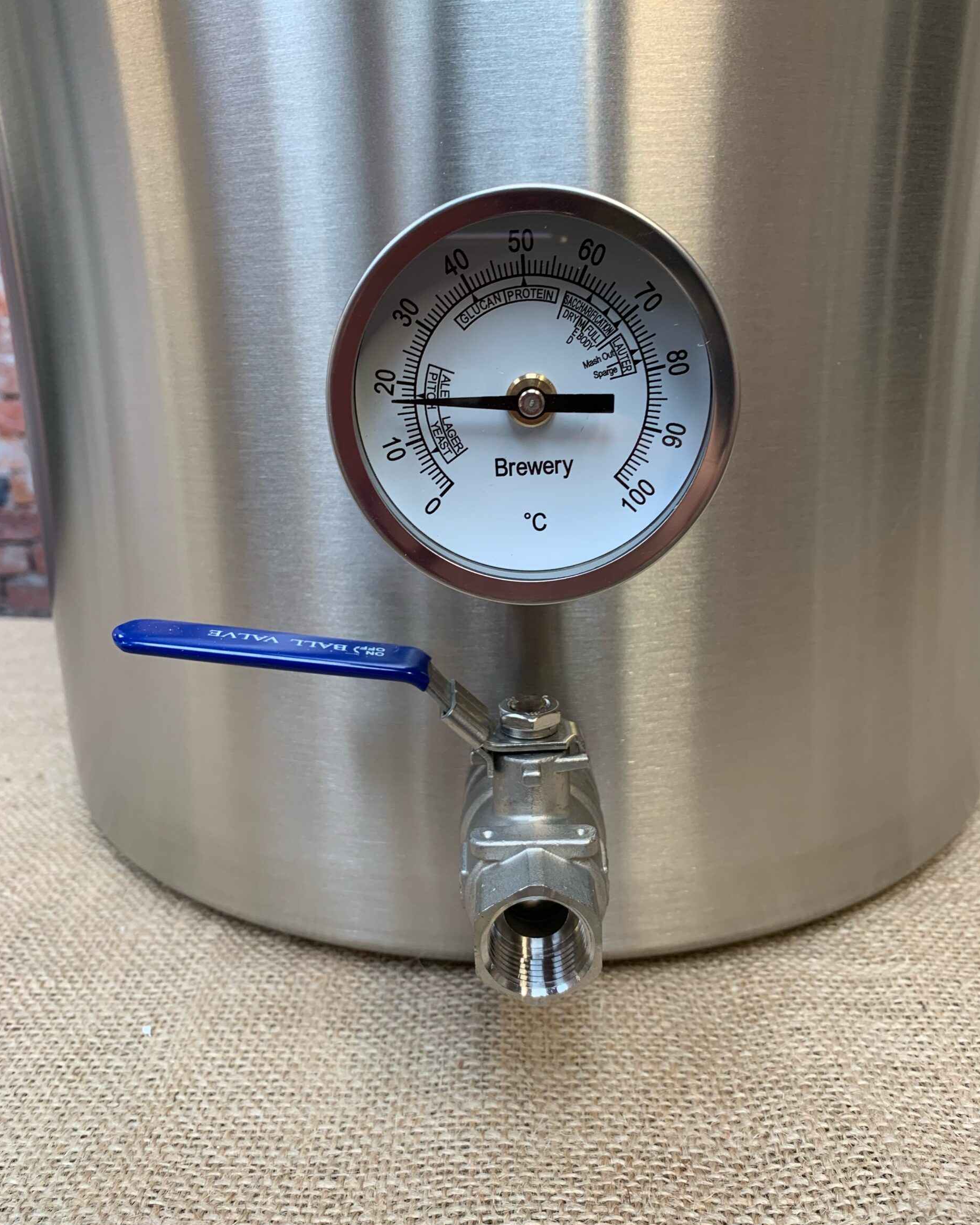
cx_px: 496
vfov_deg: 62.2
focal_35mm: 28
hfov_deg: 51.5
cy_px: 624
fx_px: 1015
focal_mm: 4.25
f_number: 1.8
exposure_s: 1/50
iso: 50
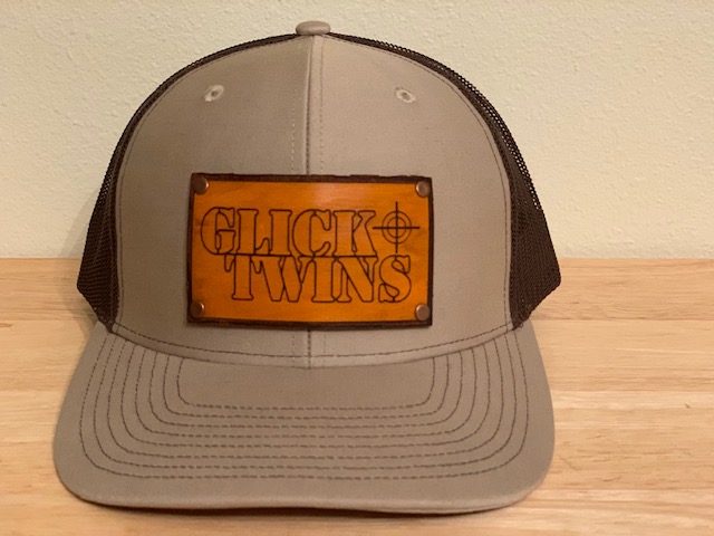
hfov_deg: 36.8
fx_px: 1073
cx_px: 357
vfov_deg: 28.0
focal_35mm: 52
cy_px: 268
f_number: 2.4
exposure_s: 1/40
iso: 400
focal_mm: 6
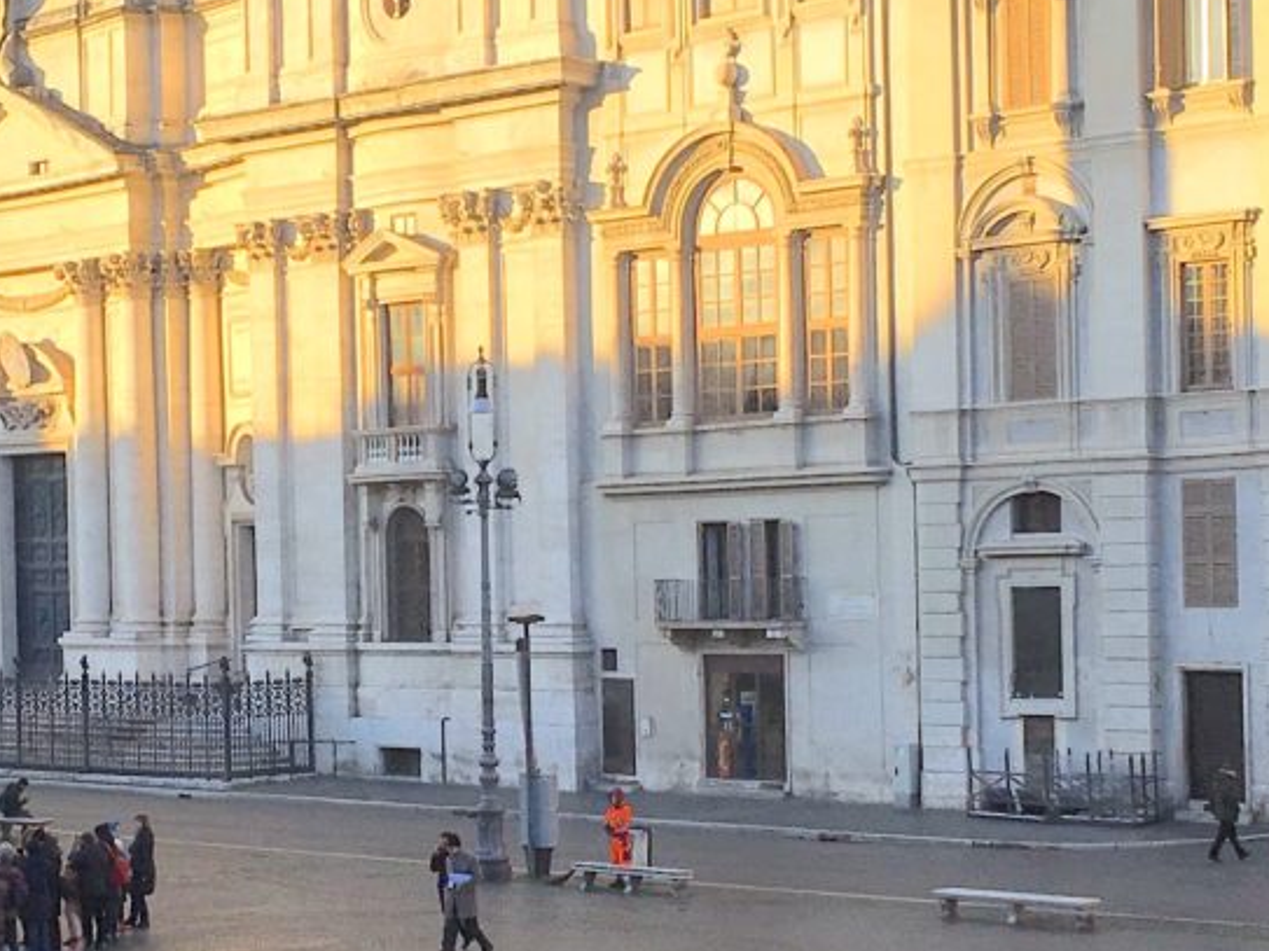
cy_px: 598
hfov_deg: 23.7
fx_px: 3005
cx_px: 362
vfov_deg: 18.0
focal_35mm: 82
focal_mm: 4.15
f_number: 2.2
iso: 25
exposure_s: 1/905
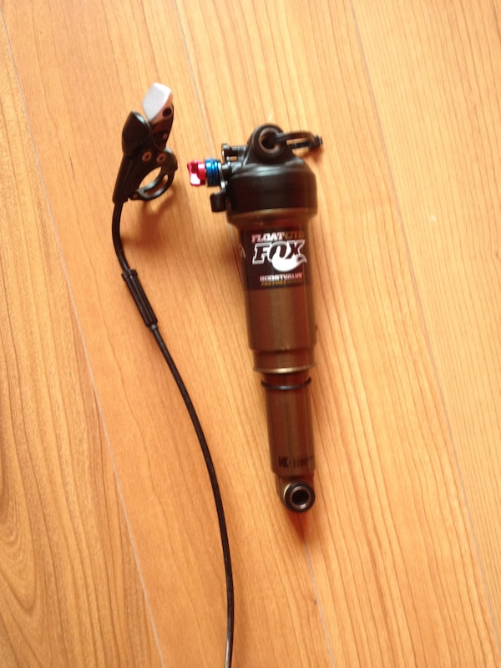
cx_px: 250
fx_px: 675
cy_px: 334
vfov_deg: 52.6
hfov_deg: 40.7
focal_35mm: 35
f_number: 2.4
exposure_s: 1/20
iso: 160
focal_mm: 4.28
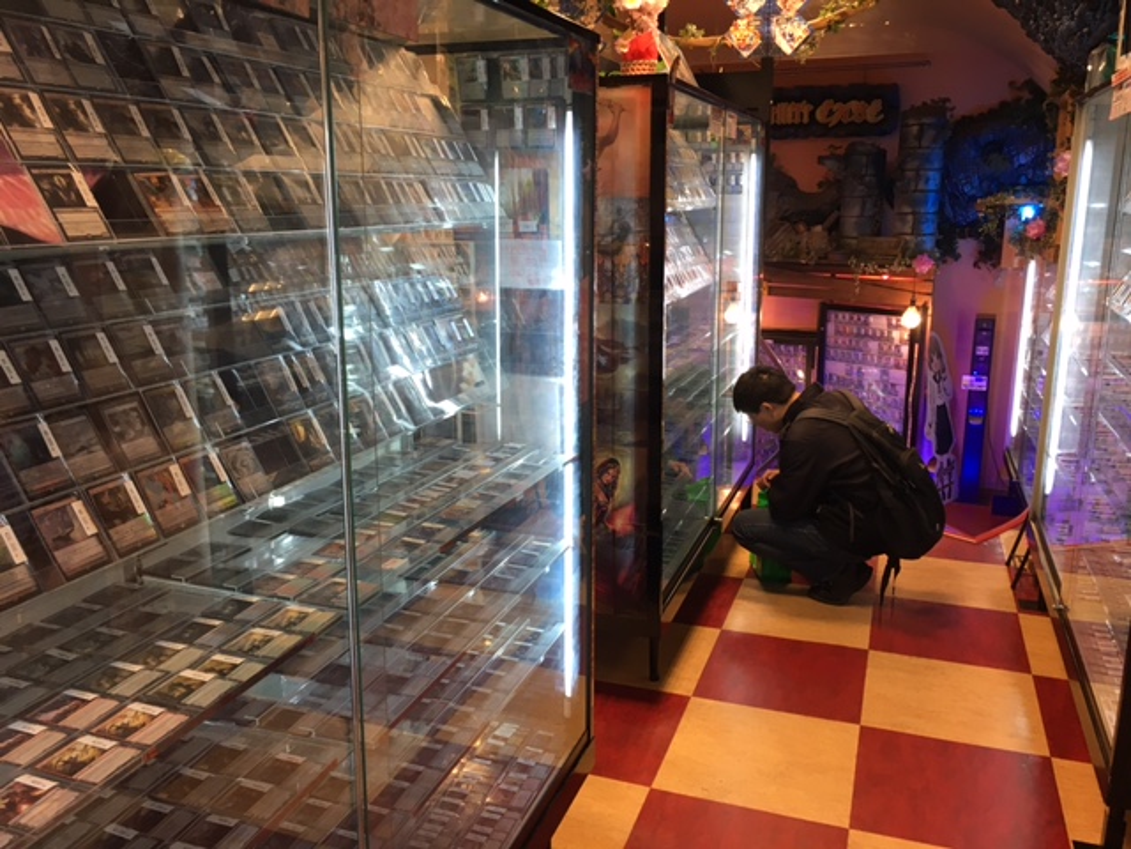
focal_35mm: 29
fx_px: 948
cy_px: 424
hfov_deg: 61.7
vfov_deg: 48.2
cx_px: 566
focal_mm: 4.15
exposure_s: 1/30
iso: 50
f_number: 2.2
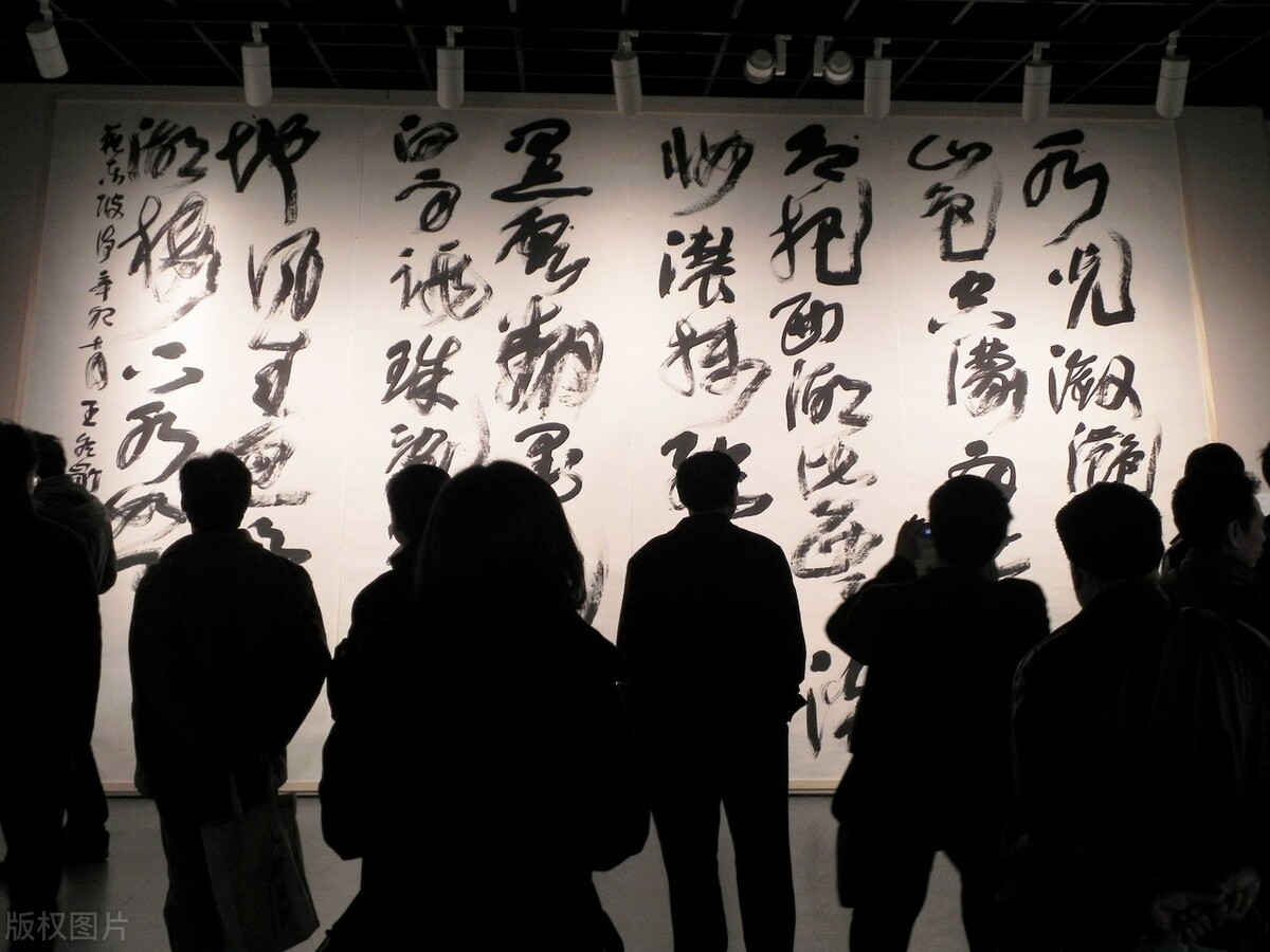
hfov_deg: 45.8
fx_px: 1504
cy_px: 476
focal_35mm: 41
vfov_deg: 35.1
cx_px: 635
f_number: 3.2
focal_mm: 7.3
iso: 277
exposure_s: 1/50
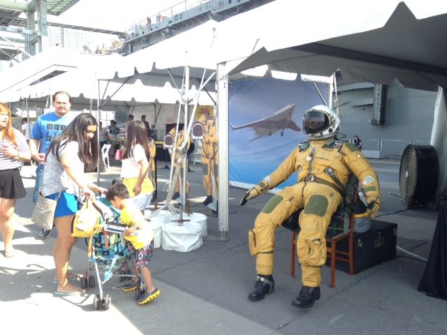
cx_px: 224
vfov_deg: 42.9
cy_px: 168
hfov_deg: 55.4
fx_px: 426
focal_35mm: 33
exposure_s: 1/359
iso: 50
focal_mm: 4.12
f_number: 2.4
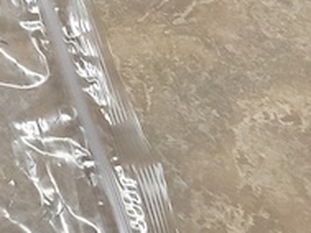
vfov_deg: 12.5
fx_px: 989
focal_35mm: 110
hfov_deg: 14.6
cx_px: -323
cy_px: -161
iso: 250
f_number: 2.4
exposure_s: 1/39
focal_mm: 4.3
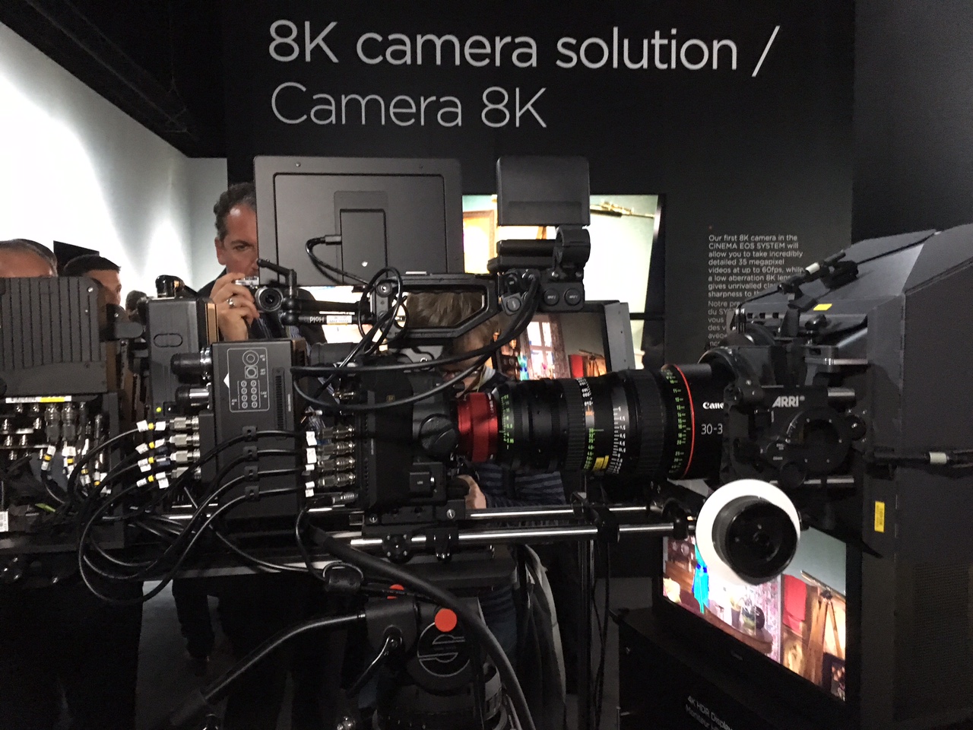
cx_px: 486
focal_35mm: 29
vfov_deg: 48.2
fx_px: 815
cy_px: 365
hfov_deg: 61.7
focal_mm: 4.15
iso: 320
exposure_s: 1/17
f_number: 2.2
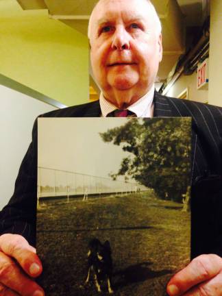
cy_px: 148
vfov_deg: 55.4
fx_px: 282
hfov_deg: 42.9
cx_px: 111
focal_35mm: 33
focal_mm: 4.12
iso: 200
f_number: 2.4
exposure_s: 1/20
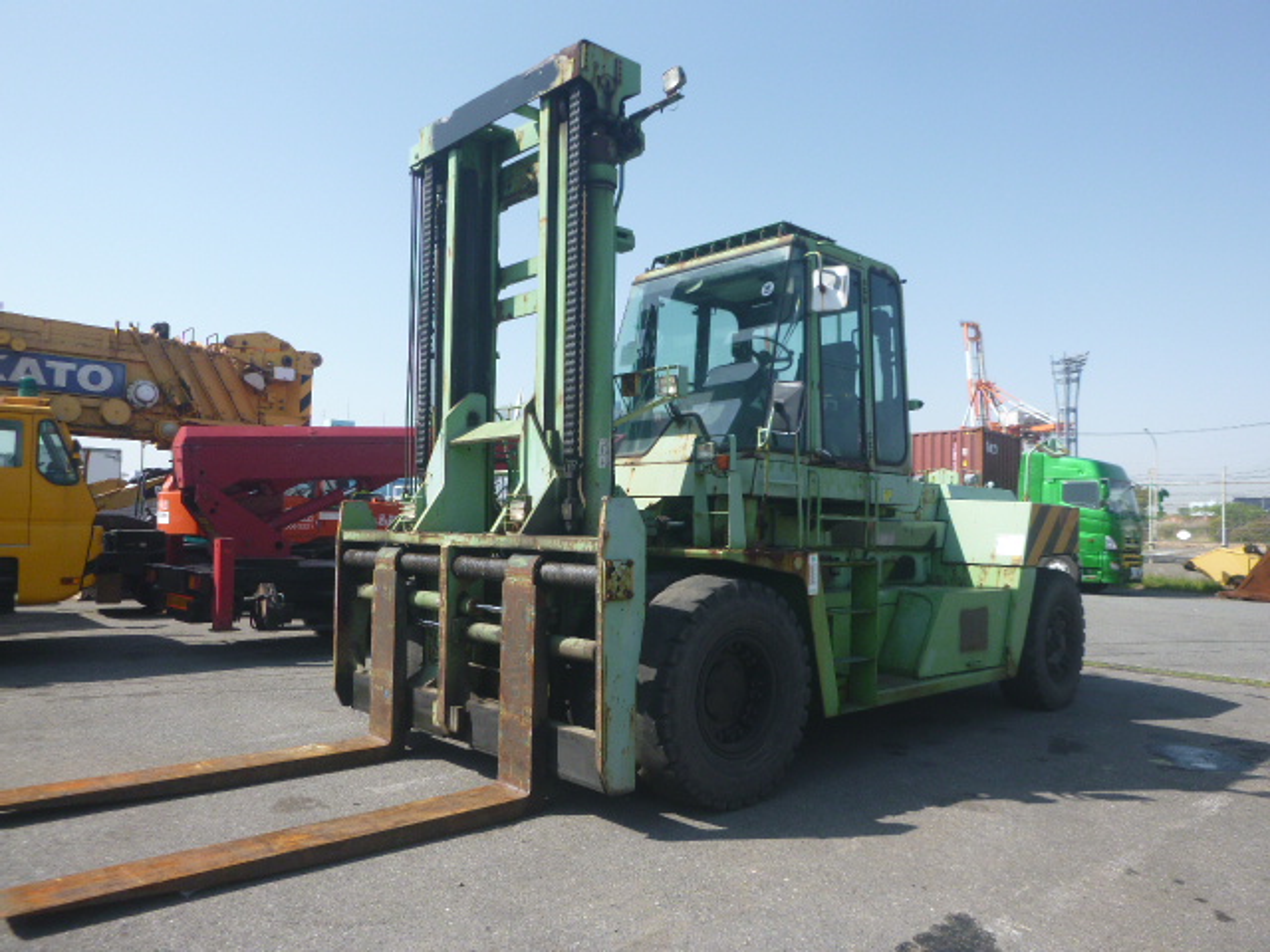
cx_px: 635
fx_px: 917
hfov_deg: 69.4
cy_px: 476
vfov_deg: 54.9
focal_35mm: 25
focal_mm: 4.5
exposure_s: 1/400
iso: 100
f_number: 3.9
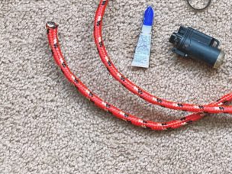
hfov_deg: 30.4
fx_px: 382
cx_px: 251
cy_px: 18
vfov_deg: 24.9
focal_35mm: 57
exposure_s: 1/60
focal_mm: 4.25
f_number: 1.8
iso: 160
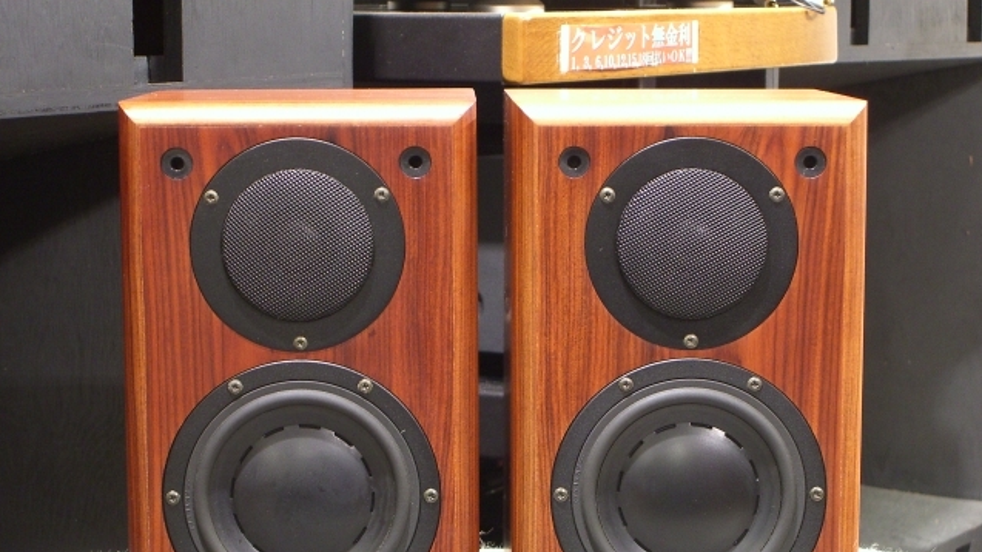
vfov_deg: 11.6
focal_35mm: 104
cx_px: 492
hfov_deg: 20.6
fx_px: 2707
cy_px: 369
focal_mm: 19.7
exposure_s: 1/2.5
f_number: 4.8
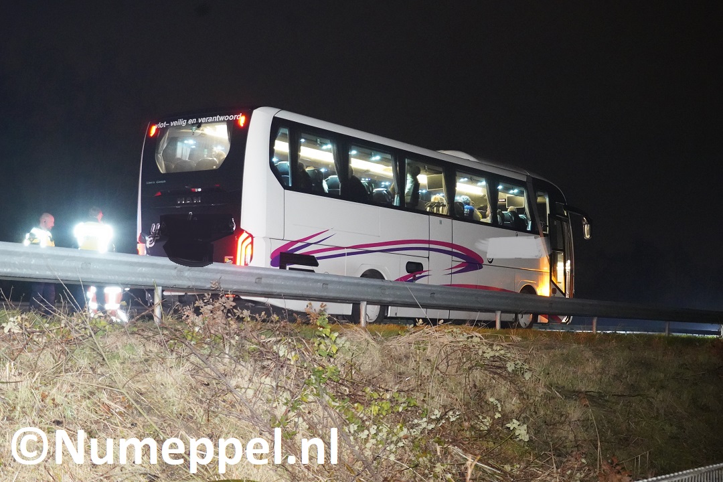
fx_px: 1044
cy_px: 241
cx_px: 362
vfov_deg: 26.0
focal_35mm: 52
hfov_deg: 38.2
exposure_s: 1/8
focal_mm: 52
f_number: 4.5
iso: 20000
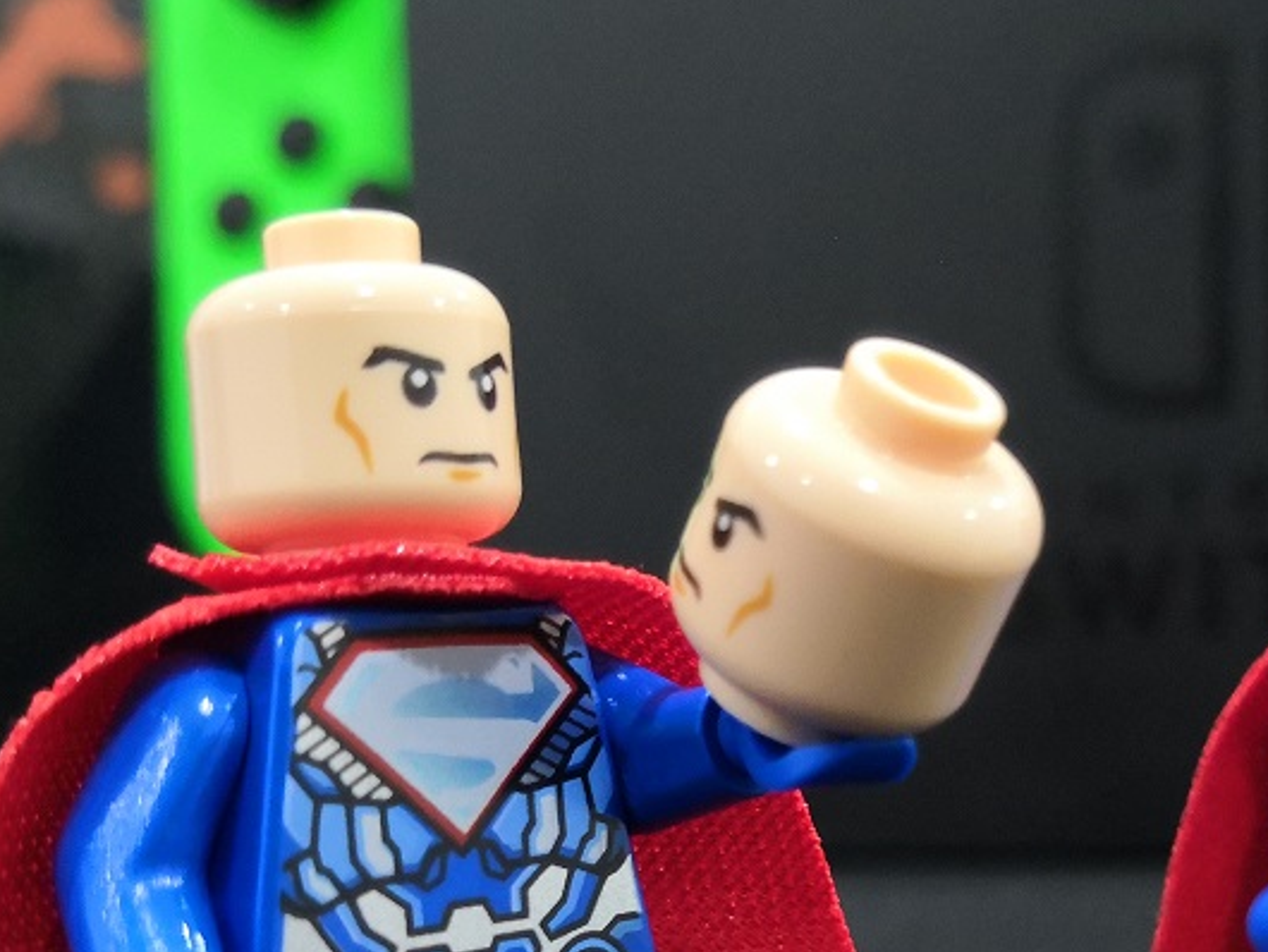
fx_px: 2016
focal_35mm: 55
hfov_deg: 34.4
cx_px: 907
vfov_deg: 25.8
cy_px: 852
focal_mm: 3.95
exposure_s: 1/25
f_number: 1.8
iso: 400
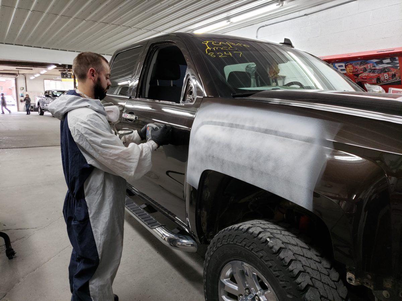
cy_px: 150
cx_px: 201
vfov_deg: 53.1
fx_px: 302
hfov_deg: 67.3
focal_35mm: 26
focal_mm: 4.3
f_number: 1.5
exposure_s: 1/60
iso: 160
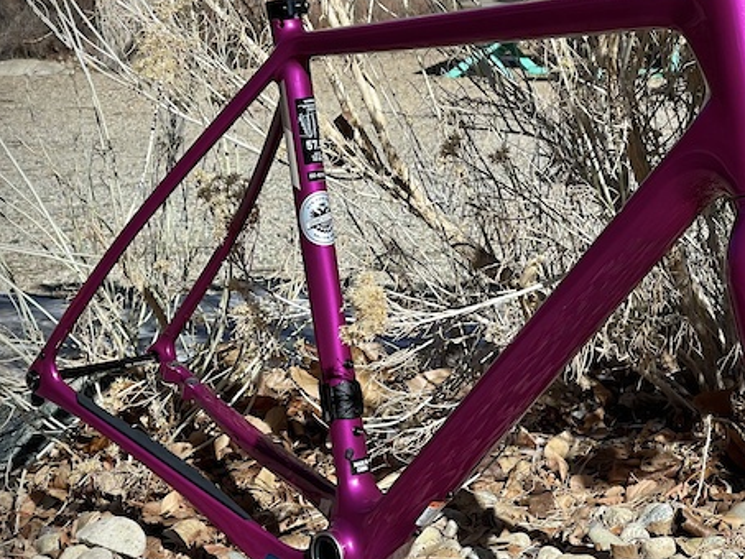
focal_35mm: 113
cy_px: 284
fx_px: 2433
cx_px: 525
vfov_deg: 13.1
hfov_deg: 17.3
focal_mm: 7.5
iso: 20
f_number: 2.2
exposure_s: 1/1531
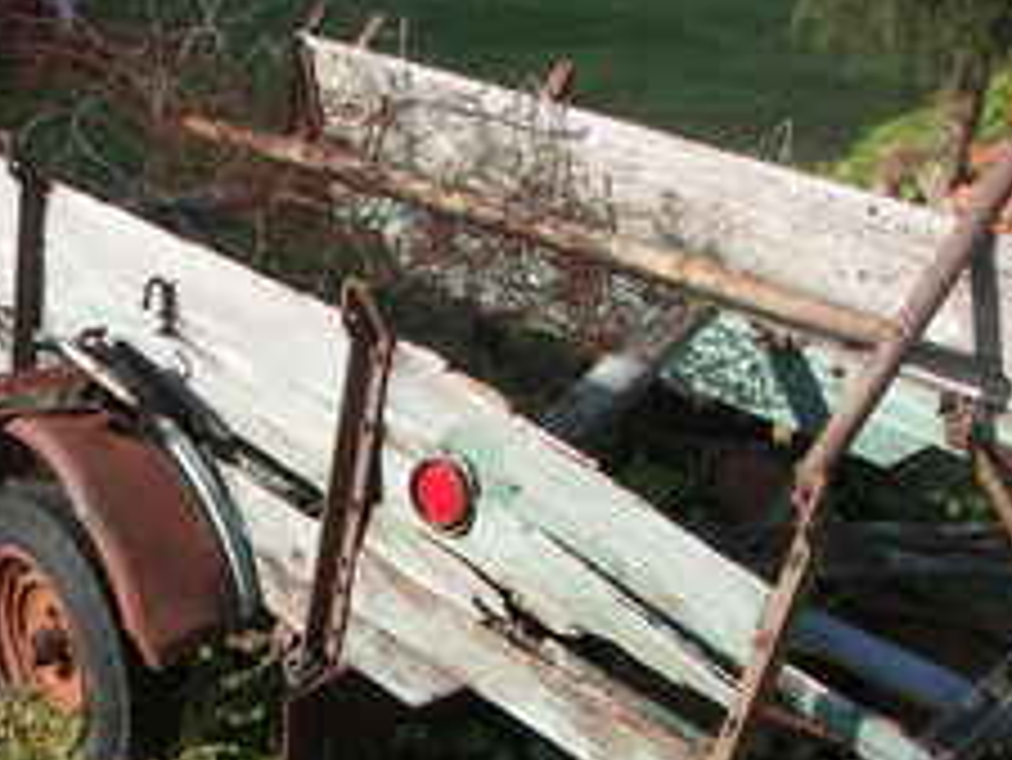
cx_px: 306
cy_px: 454
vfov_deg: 26.5
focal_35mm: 55
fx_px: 1609
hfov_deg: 34.5
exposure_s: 1/500
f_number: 2.8
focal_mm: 6
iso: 50
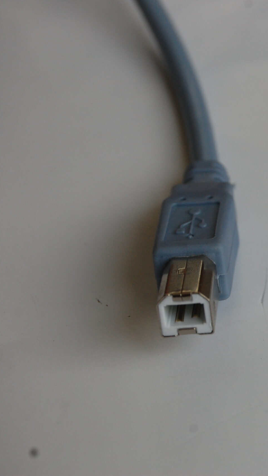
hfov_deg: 9.7
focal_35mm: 123
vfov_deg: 17.4
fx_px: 1554
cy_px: 238
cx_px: 353
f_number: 7.1
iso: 400
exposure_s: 1/200
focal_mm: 52
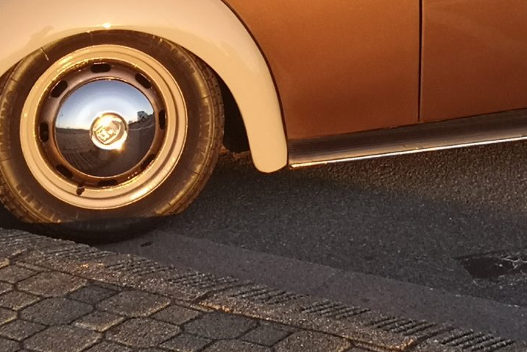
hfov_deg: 17.9
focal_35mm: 113
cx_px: 442
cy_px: -29
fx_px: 1655
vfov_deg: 12.0
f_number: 1.8
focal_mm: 3.95
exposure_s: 1/357
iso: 50
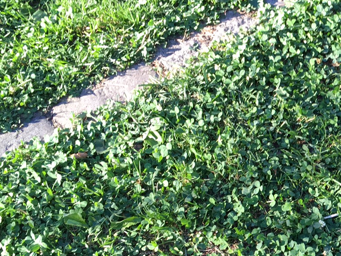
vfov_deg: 19.6
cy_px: 218
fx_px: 729
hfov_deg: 24.1
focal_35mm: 74
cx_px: 402
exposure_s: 1/120
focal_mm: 4.15
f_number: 2.2
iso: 32
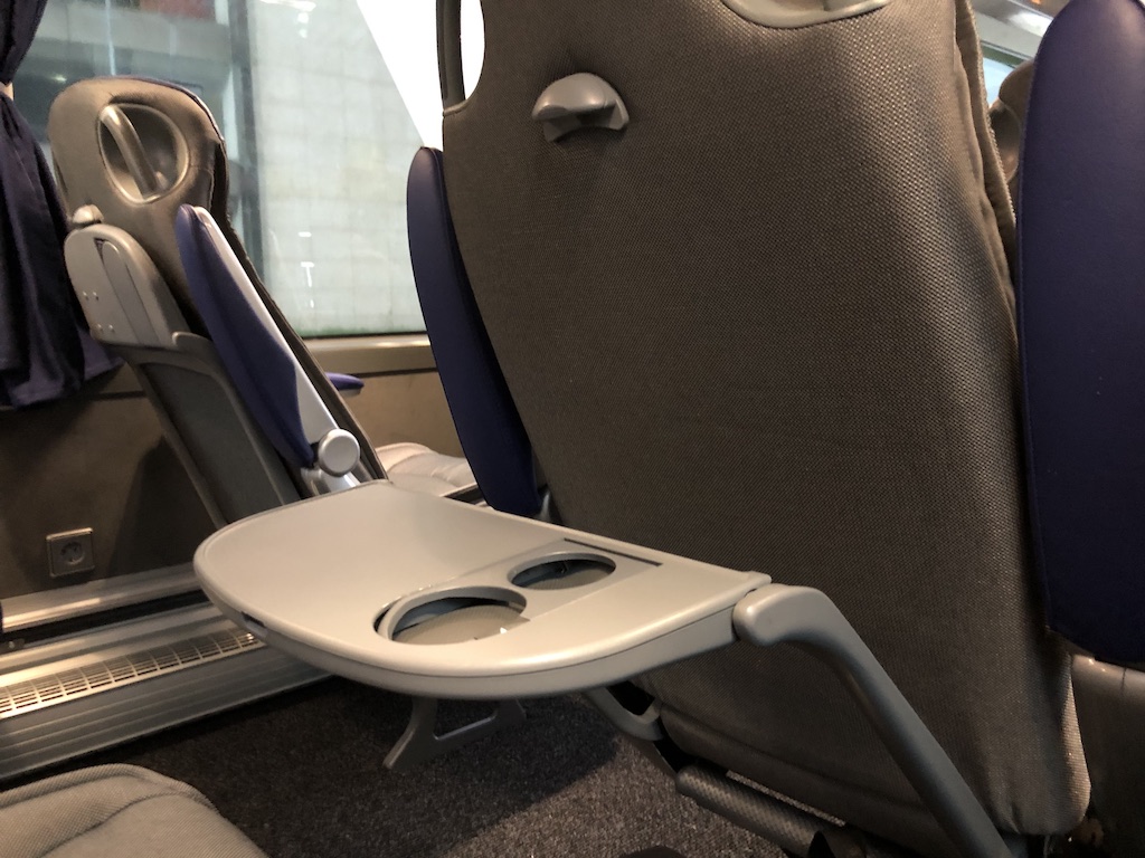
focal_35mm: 28
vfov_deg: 49.7
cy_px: 429
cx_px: 572
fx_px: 926
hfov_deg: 63.4
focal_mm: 4
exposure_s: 1/4
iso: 100
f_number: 1.8
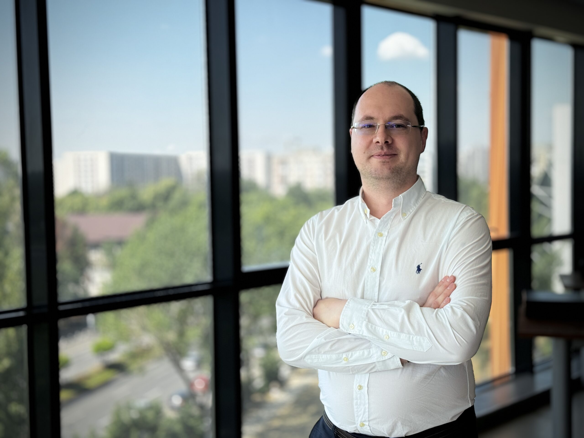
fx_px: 810
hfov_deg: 39.7
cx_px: 292
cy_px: 219
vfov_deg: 30.3
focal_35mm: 48
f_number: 1.78
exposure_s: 1/639
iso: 64
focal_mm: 6.76
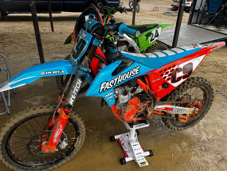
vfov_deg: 53.1
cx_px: 114
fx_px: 170
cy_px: 86
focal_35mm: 26
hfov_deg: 67.3
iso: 50
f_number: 1.5
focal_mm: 5.7
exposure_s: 1/1135
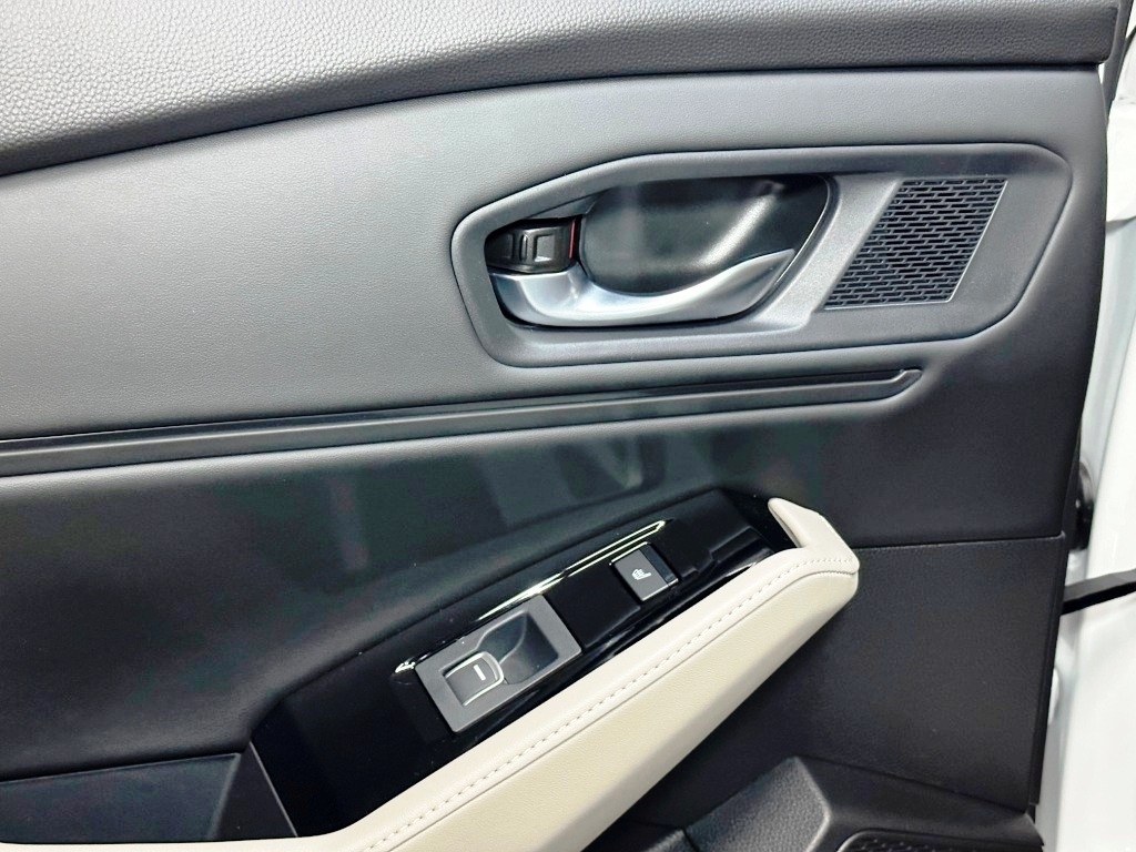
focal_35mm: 48
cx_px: 568
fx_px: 1575
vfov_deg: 30.3
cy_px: 426
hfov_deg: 39.7
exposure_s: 1/30
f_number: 1.78
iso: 500
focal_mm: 6.86
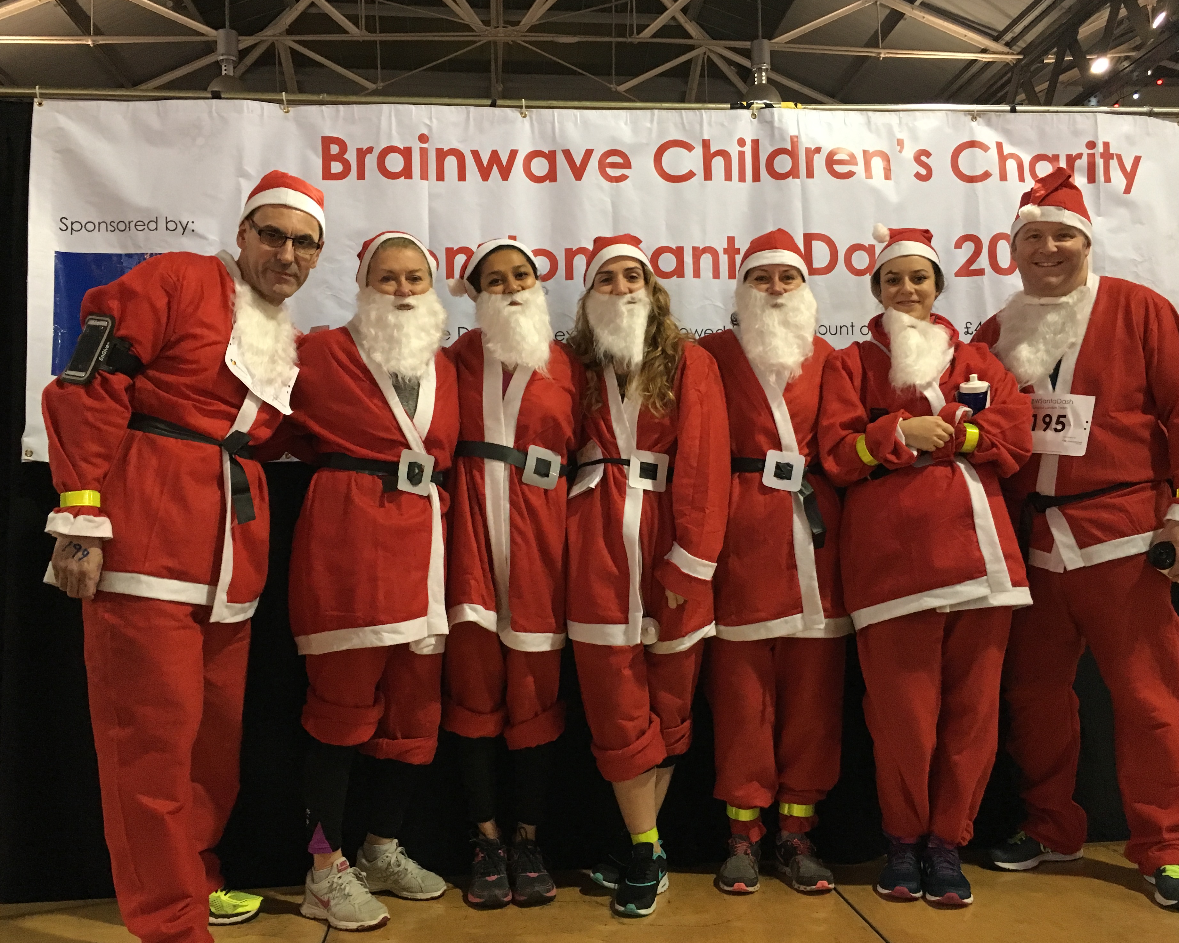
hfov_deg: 57.2
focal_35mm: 31
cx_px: 604
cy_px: 471
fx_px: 1082
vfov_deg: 47.1
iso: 200
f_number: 2.2
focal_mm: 4.15
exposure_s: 1/25
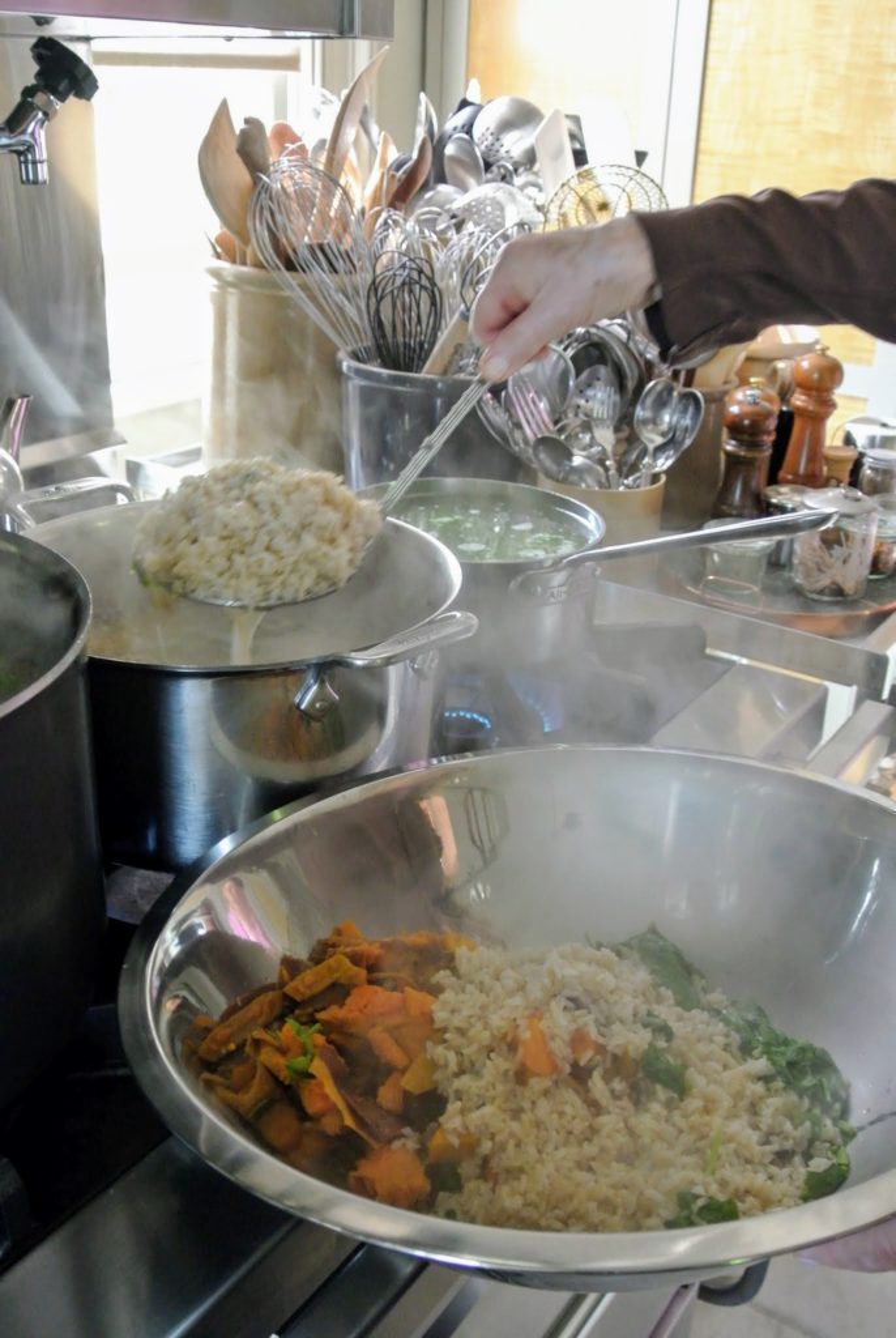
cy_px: 669
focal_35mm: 36
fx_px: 1339
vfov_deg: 53.1
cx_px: 448
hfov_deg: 37.0
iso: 720
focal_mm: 13.6
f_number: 4
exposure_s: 1/30
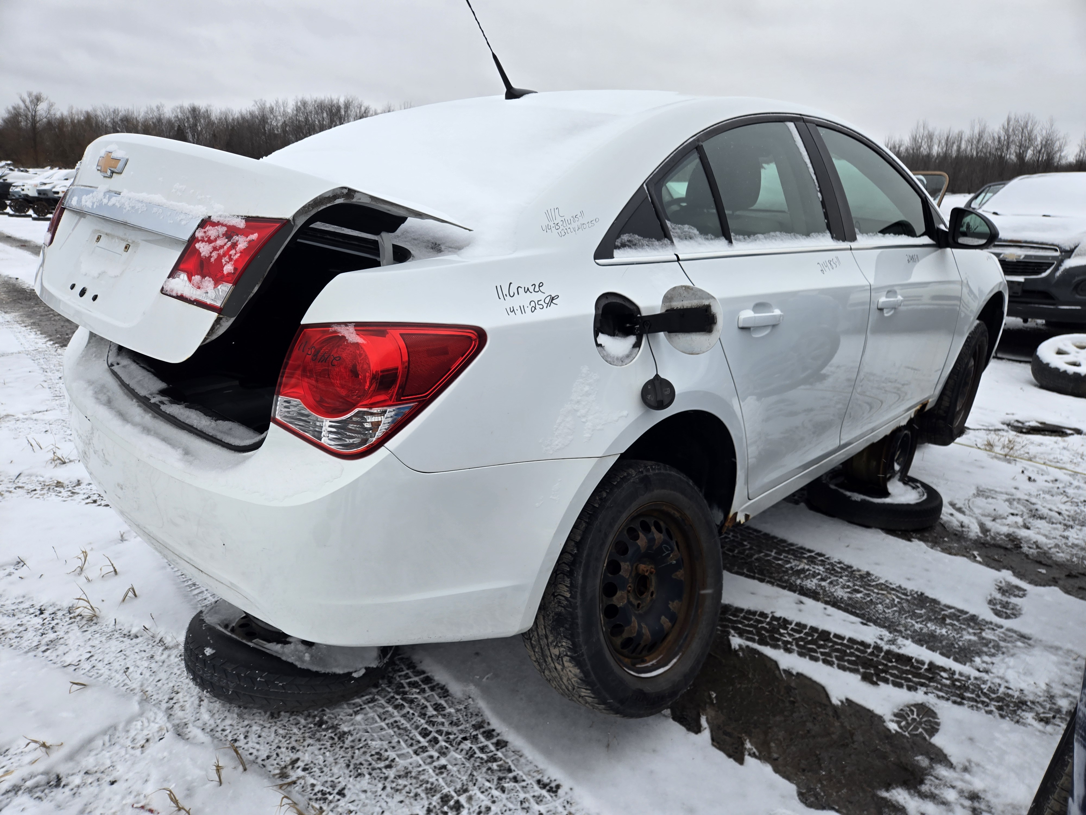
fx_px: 722
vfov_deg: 58.9
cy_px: 408
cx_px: 543
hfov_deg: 73.9
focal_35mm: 23
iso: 25
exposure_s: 1/277
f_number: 1.8
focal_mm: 5.4
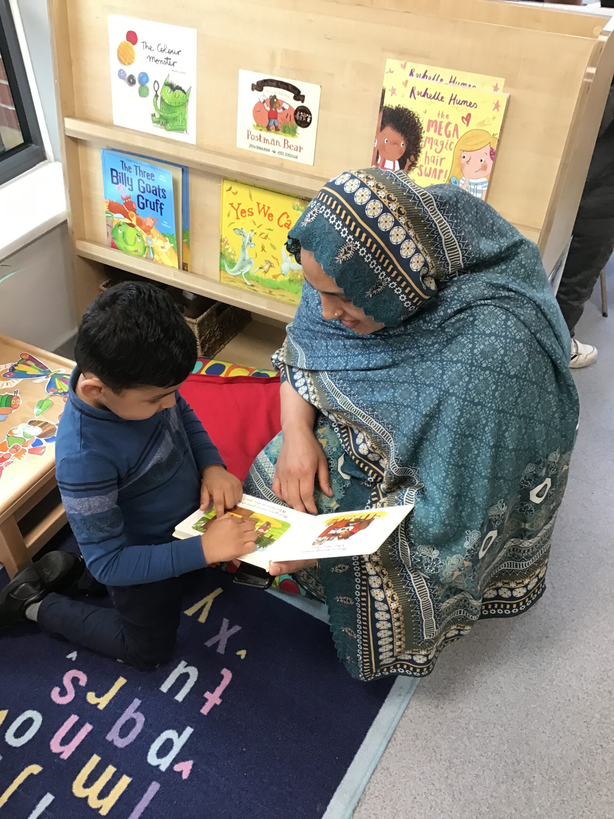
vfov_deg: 58.4
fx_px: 733
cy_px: 410
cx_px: 307
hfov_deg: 45.4
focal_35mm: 31
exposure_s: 1/33
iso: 100
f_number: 2.4
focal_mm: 3.3
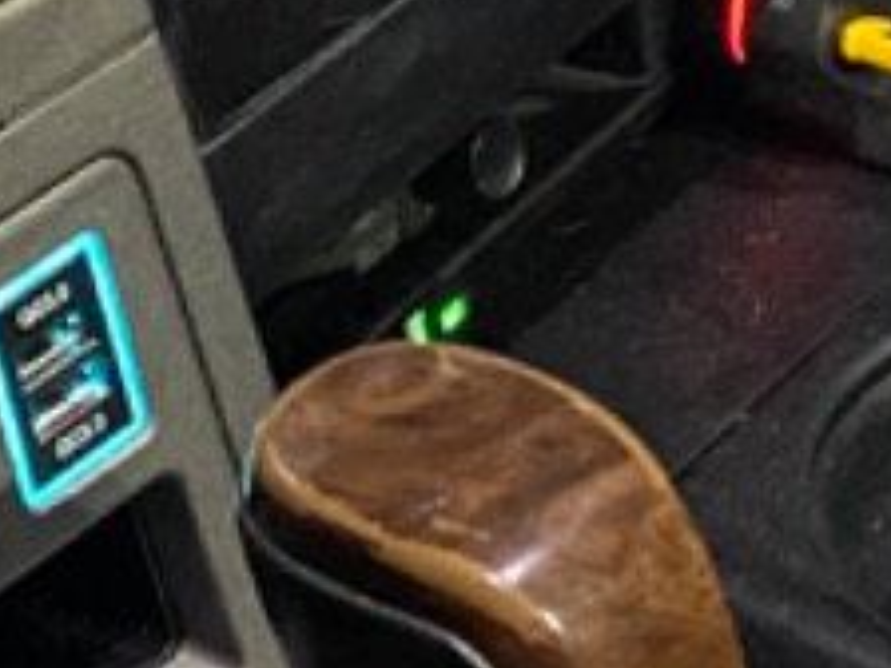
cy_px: -807
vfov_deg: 8.3
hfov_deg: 11.8
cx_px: 306
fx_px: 4299
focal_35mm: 167
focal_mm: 4.25
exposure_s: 1/30
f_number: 1.8
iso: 800
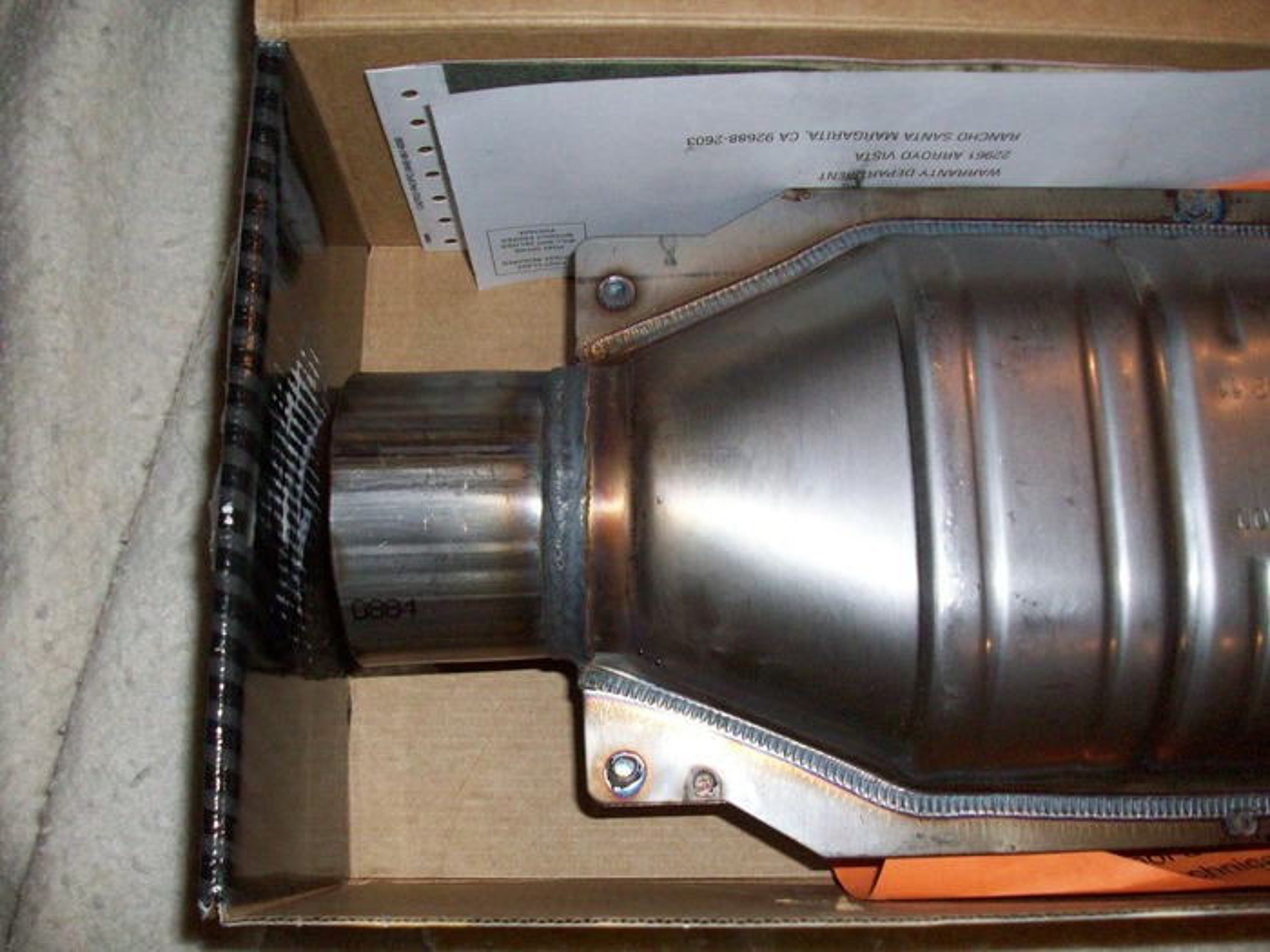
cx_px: 635
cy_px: 476
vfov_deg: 41.8
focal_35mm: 34
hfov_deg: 54.0
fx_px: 1247
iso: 160
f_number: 2.8
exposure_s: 1/60
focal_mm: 5.7
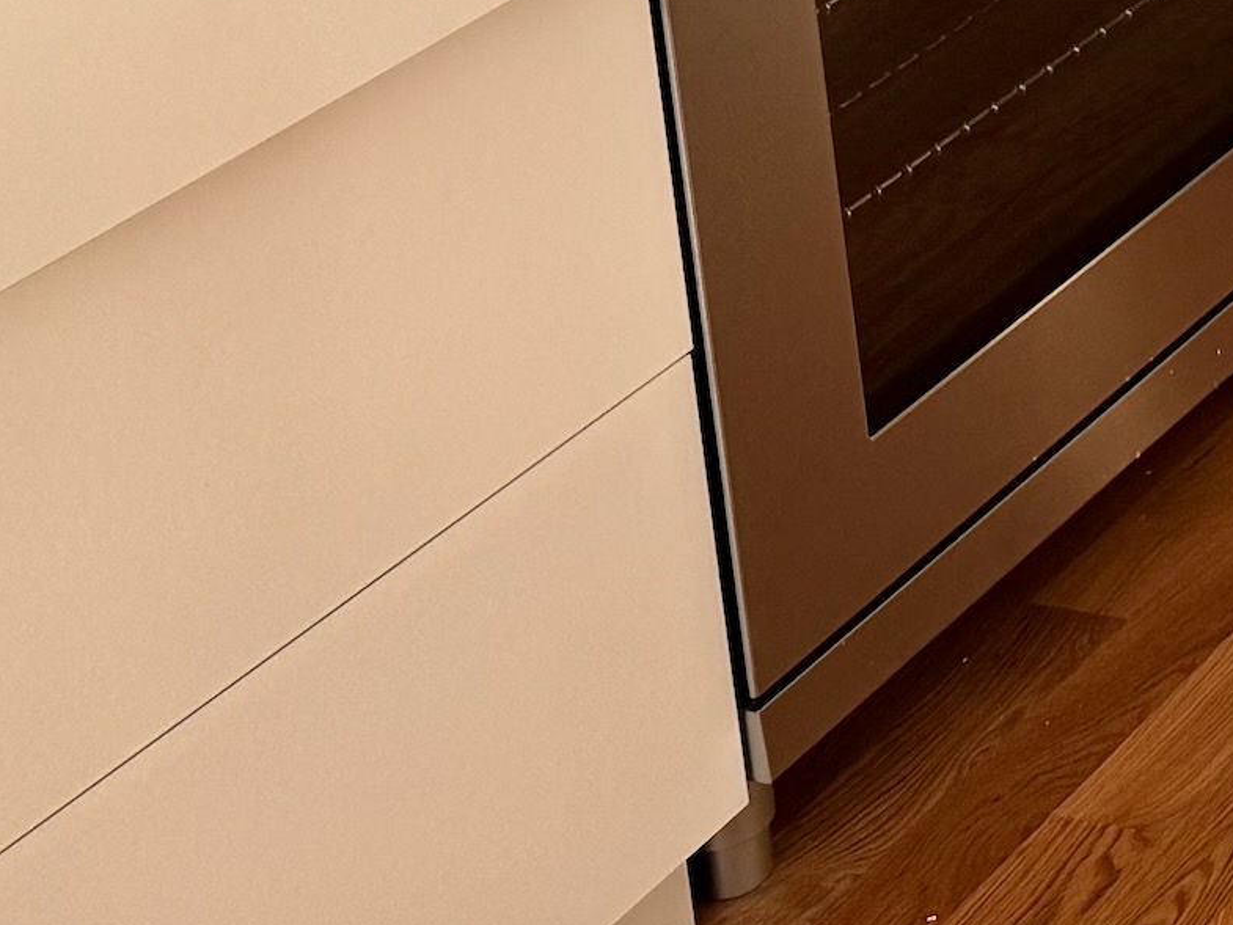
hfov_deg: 15.0
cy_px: -1116
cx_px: 2469
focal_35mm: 107
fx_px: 3812
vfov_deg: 11.8
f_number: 1.78
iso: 80
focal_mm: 6.76
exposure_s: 1/121
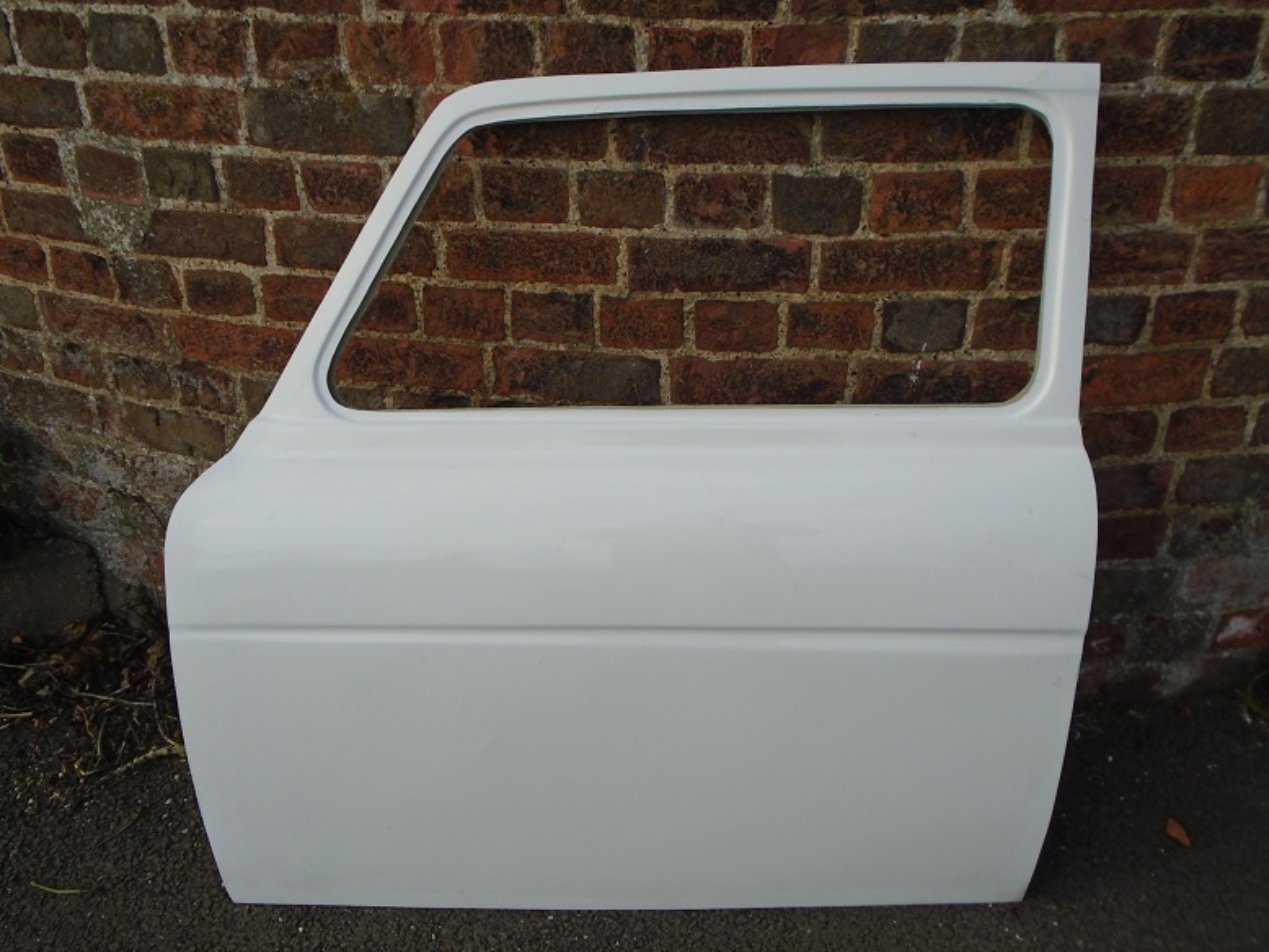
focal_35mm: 31
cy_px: 476
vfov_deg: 45.5
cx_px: 634
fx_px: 1137
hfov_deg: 58.3
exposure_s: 1/160
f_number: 8.8
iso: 100
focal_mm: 5.5
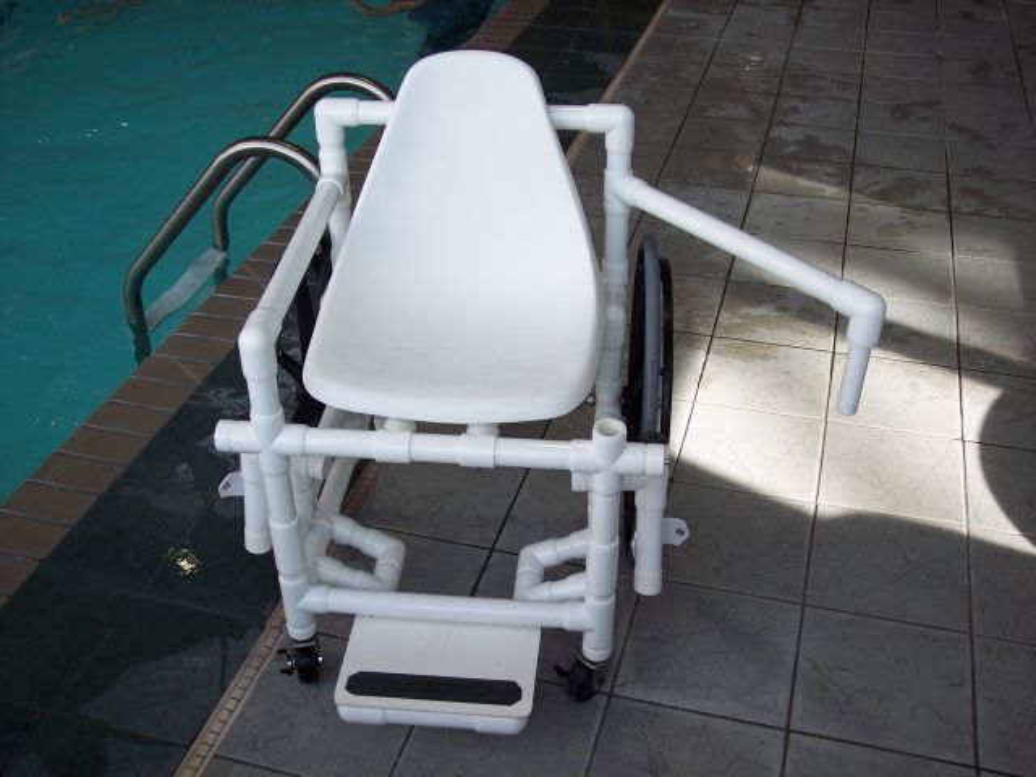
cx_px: 518
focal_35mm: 39
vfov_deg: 36.8
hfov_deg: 47.9
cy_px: 388
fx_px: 1167
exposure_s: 1/180
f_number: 3.4
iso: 100
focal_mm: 8
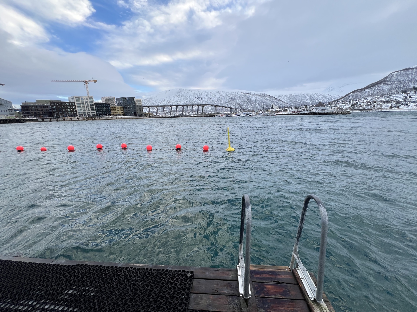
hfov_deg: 106.2
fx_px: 157
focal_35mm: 13
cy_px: 156
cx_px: 208
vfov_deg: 89.9
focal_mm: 1.57
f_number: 1.8
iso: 32
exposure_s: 1/201
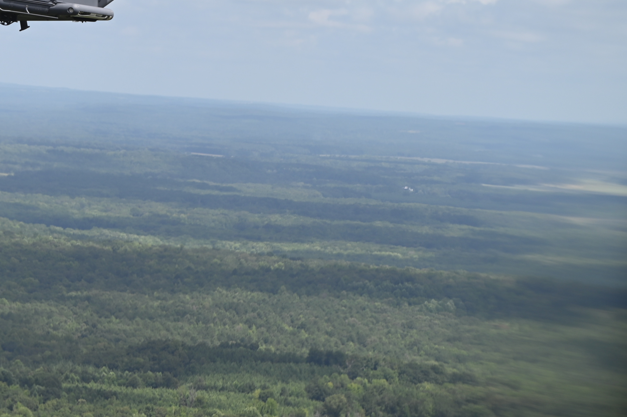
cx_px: 9
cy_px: 52
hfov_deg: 8.9
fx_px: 4020
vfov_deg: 5.9
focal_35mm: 231
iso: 160
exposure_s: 1/2500
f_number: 3.5
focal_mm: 115
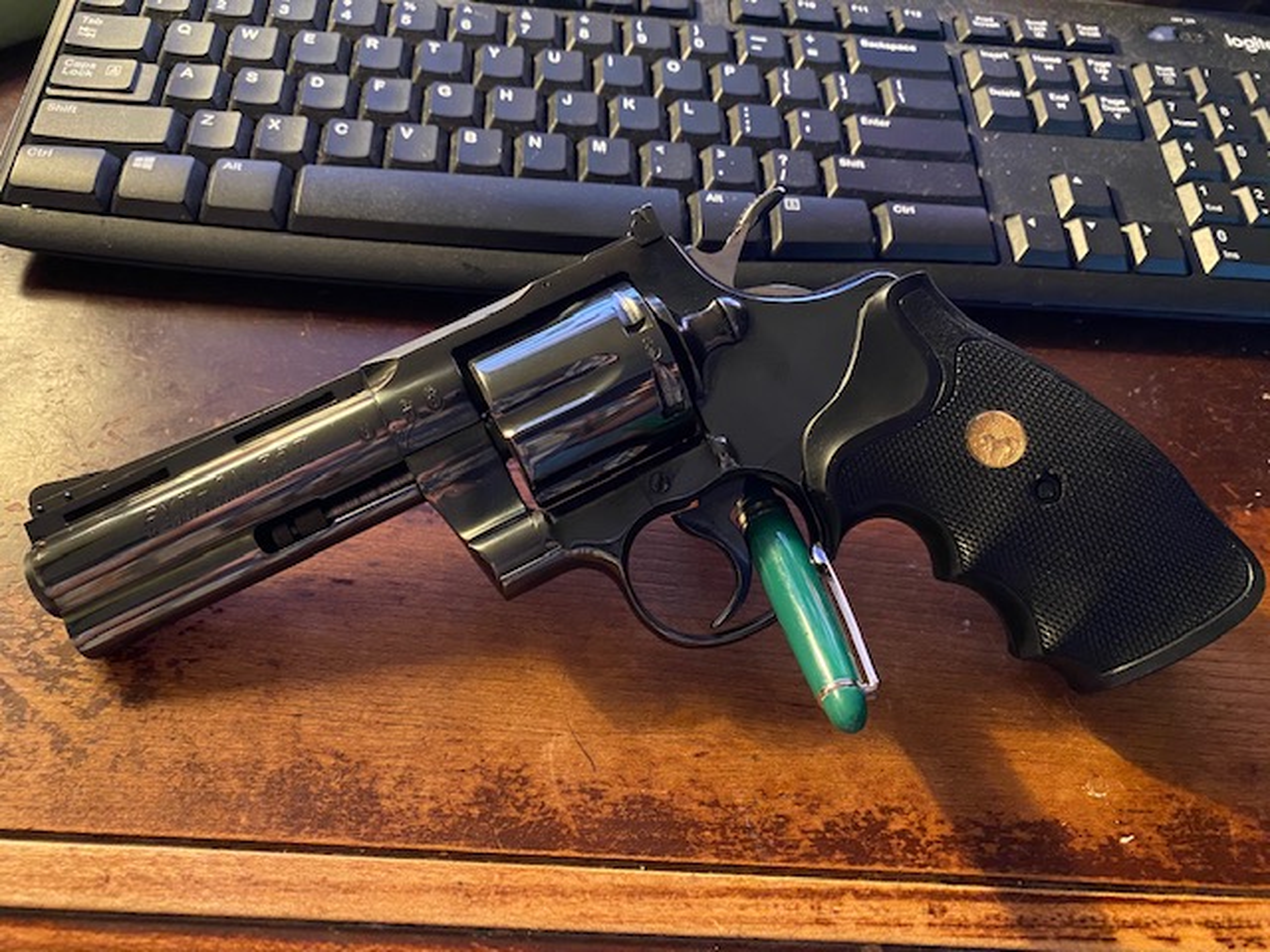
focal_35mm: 26
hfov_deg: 67.3
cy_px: 476
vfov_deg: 53.1
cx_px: 635
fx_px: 954
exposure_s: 1/30
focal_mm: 4.25
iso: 800
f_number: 1.8
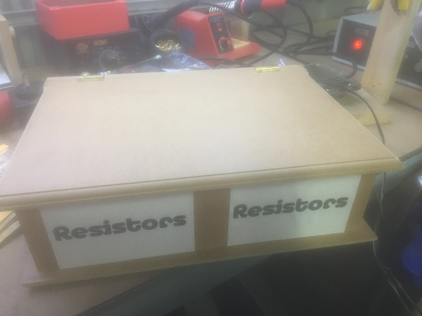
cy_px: 158
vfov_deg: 48.2
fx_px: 354
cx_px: 211
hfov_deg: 61.7
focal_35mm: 29
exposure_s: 1/17
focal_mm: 4.15
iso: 125
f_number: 2.2
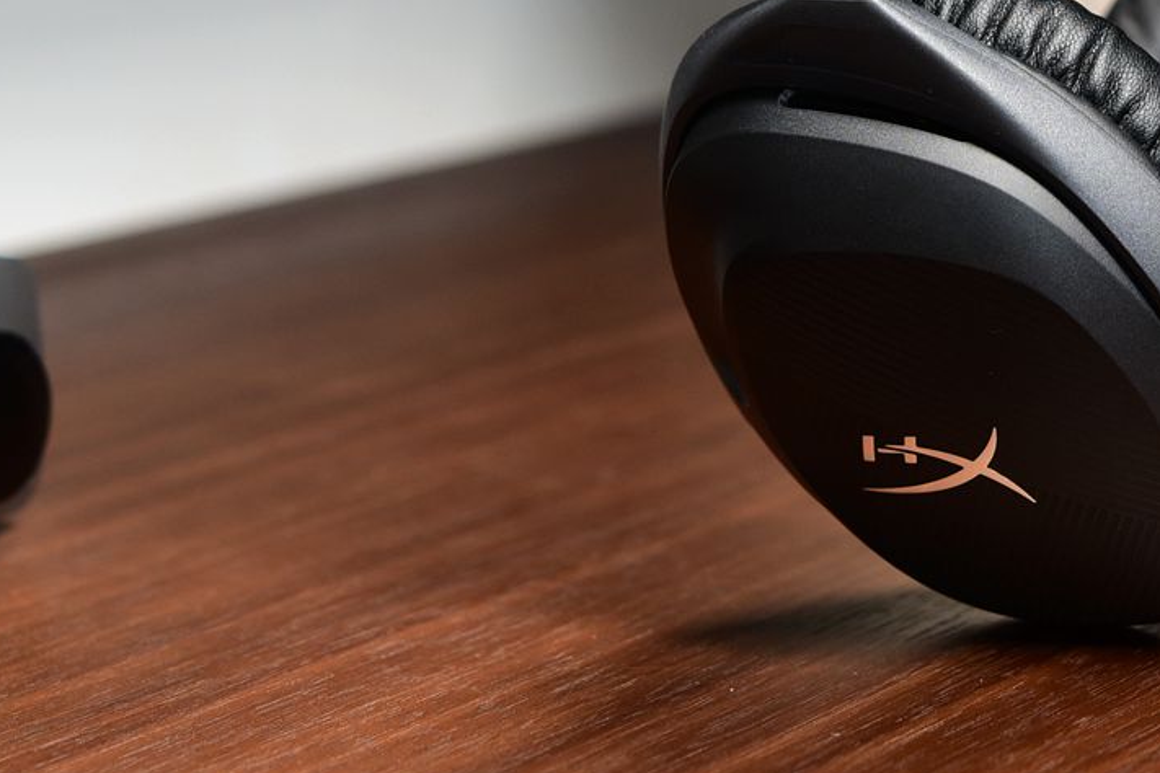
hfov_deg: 13.4
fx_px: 4897
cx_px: 1007
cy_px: -129
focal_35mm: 152
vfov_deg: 8.9
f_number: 5
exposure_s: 1/100
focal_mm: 60
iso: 1000
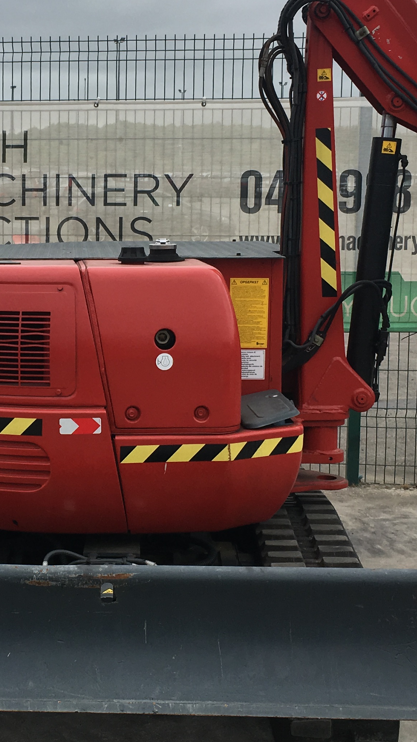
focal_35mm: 62
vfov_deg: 33.8
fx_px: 1219
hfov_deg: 19.2
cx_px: 62
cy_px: 335
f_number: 2.2
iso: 25
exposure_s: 1/1068
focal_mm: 4.15
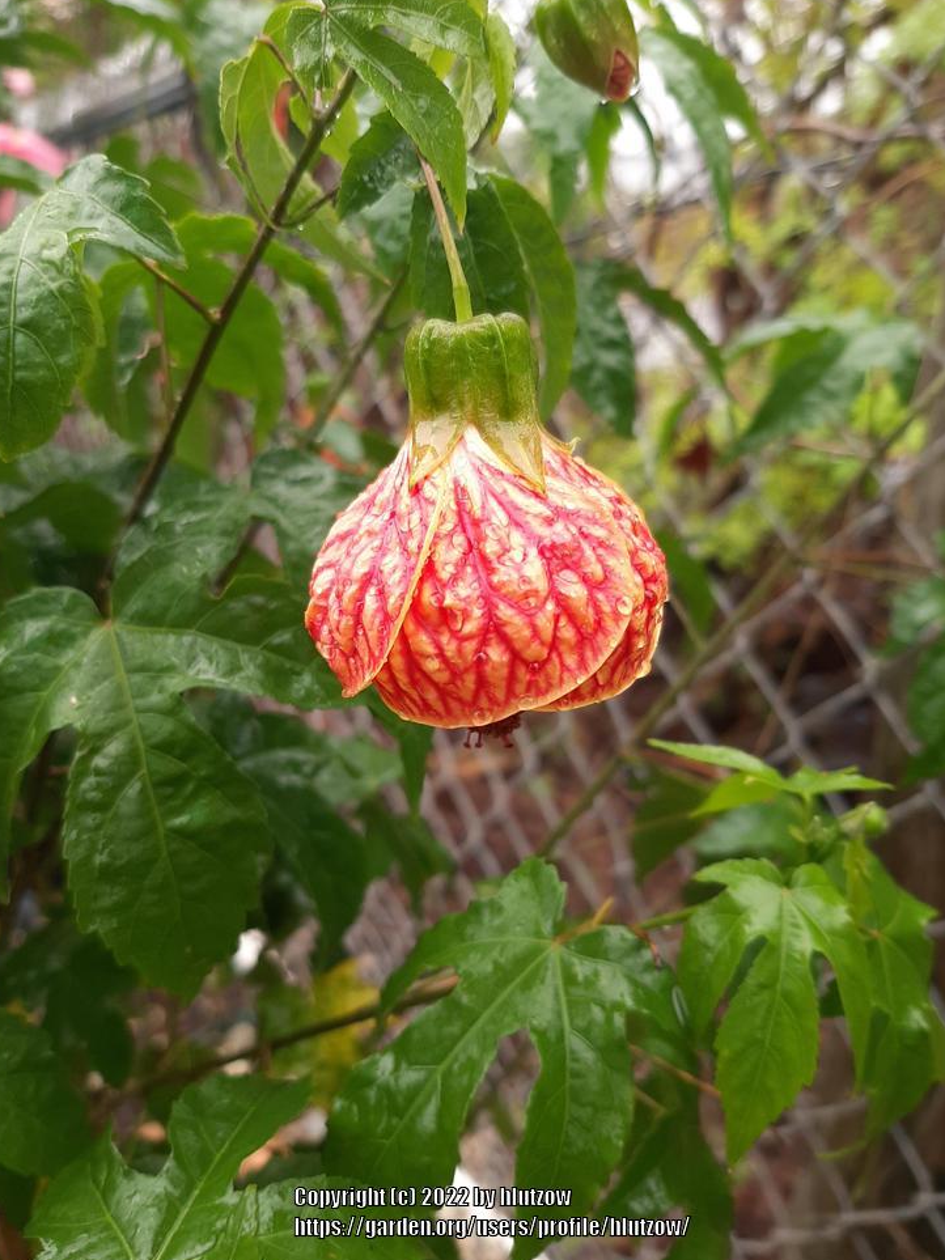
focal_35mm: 27
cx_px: 476
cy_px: 636
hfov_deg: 51.3
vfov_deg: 65.3
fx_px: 983
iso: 40
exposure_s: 1/183
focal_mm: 3.93
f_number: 1.7
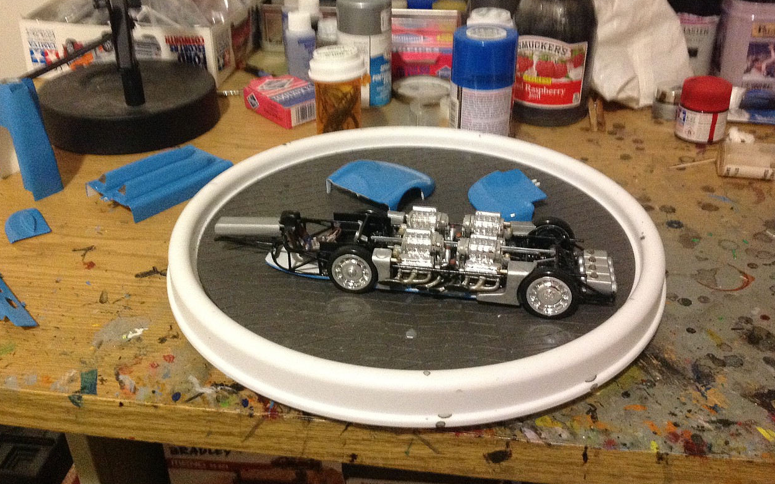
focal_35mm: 38
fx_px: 803
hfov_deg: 51.5
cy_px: 194
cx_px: 384
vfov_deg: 33.5
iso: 500
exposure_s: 1/15
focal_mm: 4.28
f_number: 2.4
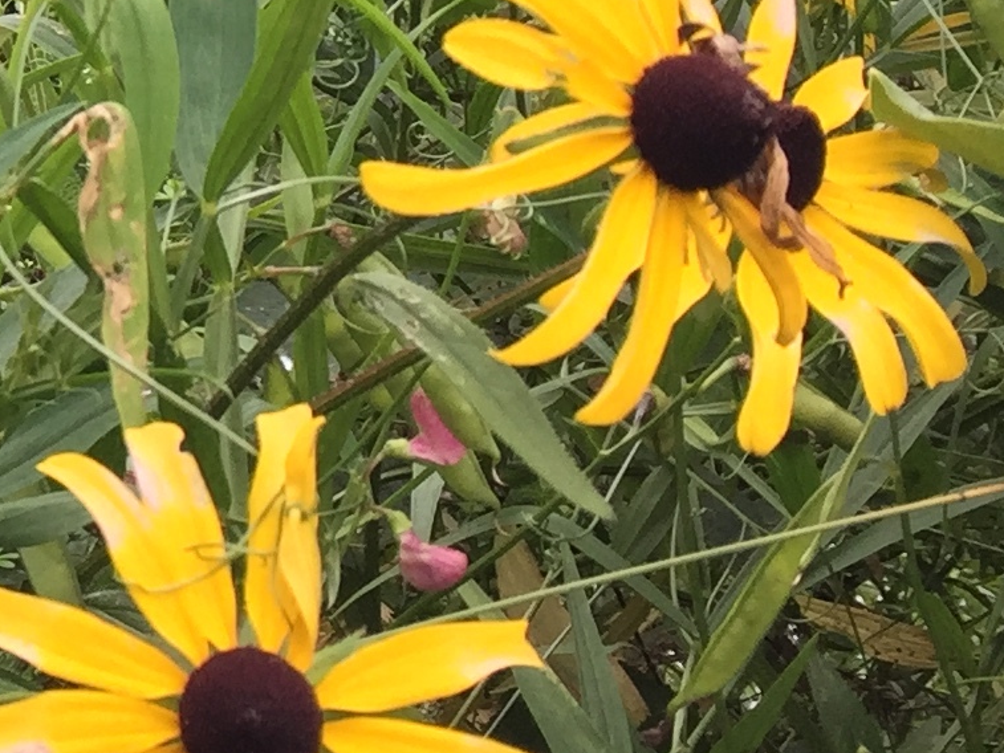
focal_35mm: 125
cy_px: -383
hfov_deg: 14.3
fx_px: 3626
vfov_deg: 11.4
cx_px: -659
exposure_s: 1/257
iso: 32
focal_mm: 4.15
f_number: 2.2
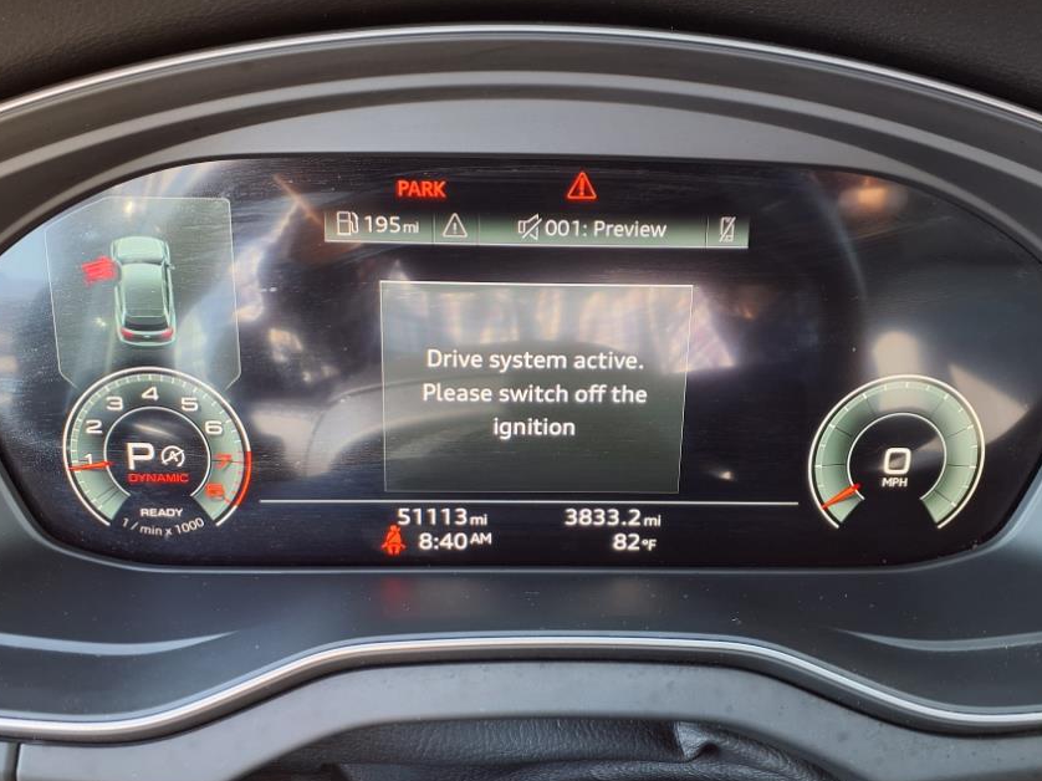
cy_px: 451
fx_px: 993
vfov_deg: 42.8
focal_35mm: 33
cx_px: 520
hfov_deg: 55.4
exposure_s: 1/40
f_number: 1.9
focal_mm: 3.58
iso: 64
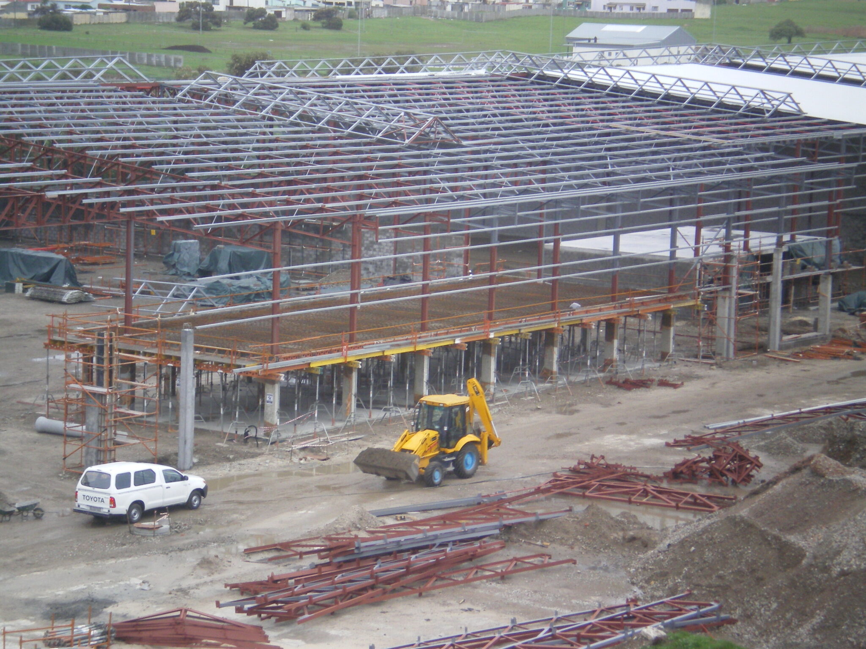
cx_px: 433
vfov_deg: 13.0
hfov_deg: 17.3
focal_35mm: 114
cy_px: 324
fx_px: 2852
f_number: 5.9
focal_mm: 18.9
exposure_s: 1/60
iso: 200
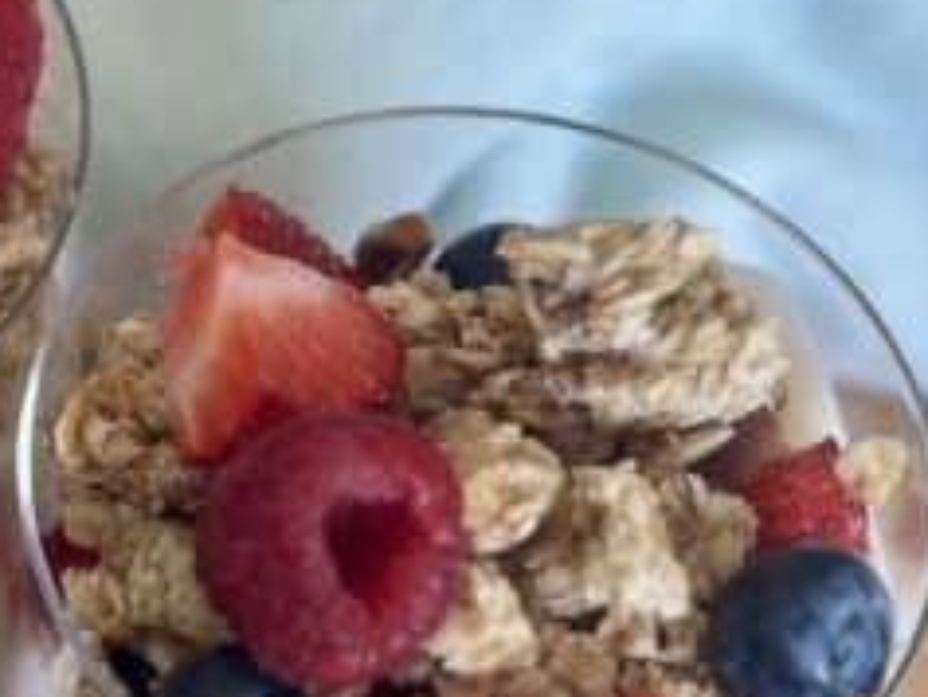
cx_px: -211
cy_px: 873
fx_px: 3916
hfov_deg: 13.1
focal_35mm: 146
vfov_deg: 10.0
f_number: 1.78
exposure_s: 1/60
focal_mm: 6.86
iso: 125
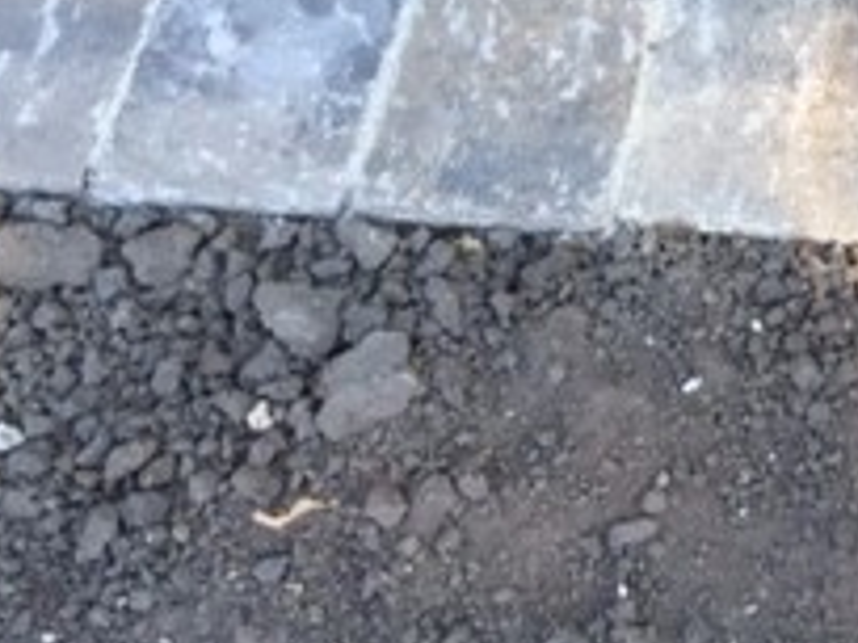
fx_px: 2256
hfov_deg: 19.0
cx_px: 1283
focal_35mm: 91
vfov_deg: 15.1
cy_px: -298
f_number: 2.2
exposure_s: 1/120
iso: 50
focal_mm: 4.15
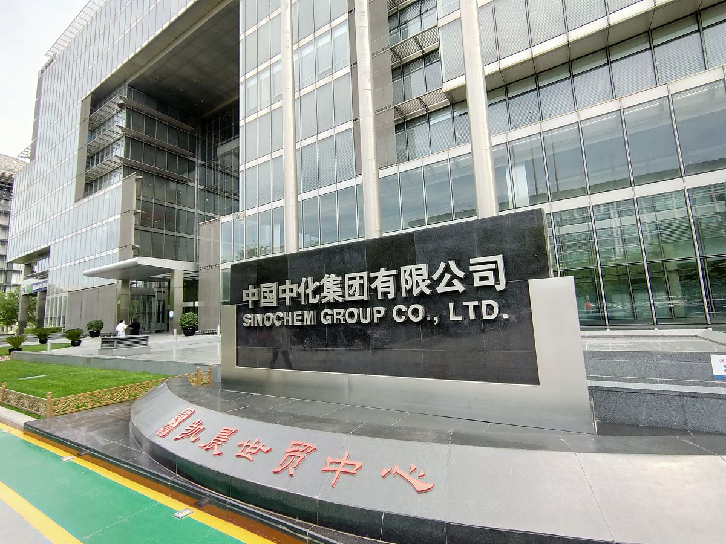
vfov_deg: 94.5
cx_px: 363
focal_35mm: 12
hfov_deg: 110.5
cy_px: 272
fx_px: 252
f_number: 2.2
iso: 99
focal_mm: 2.13
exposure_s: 1/360
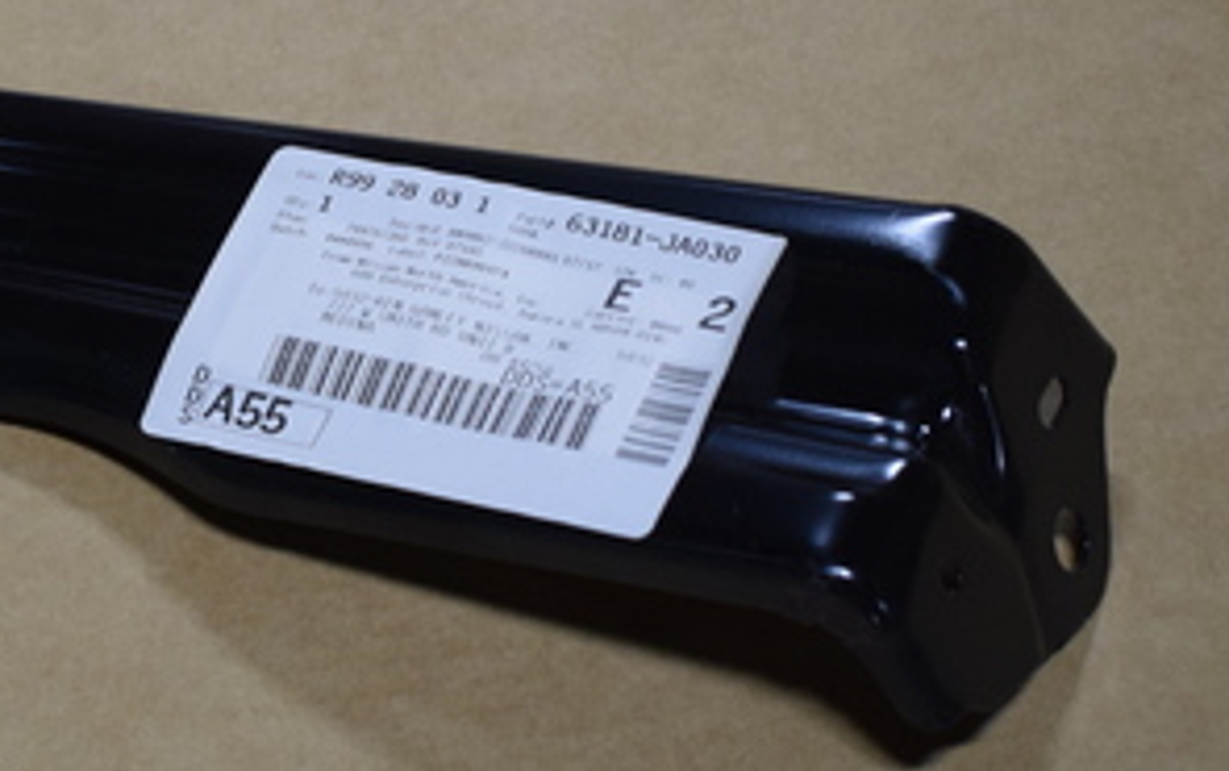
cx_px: 192
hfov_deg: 21.3
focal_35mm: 96
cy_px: 235
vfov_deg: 13.6
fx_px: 3222
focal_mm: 29
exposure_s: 1/125
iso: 1250
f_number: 4.2
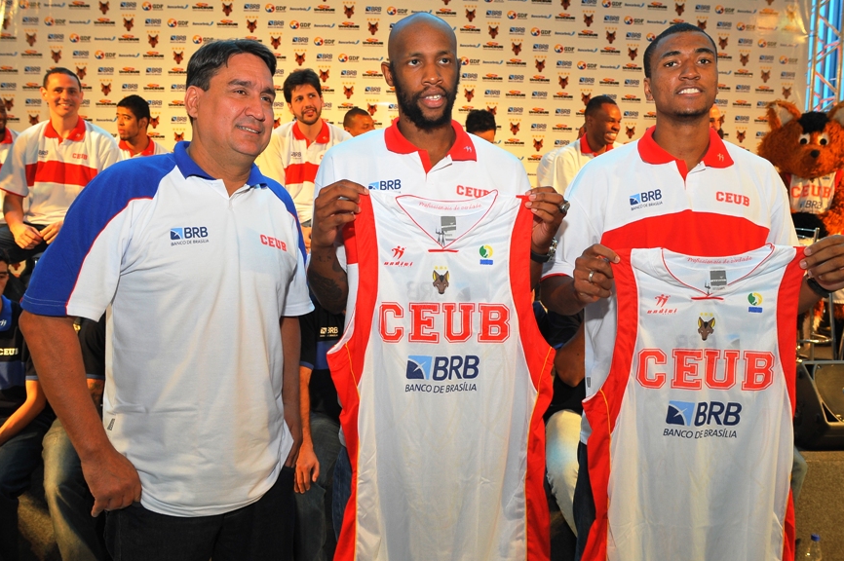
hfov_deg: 34.0
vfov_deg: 23.0
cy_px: 301
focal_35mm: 59
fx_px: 1382
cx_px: 438
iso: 800
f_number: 5
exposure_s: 1/60
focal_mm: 48
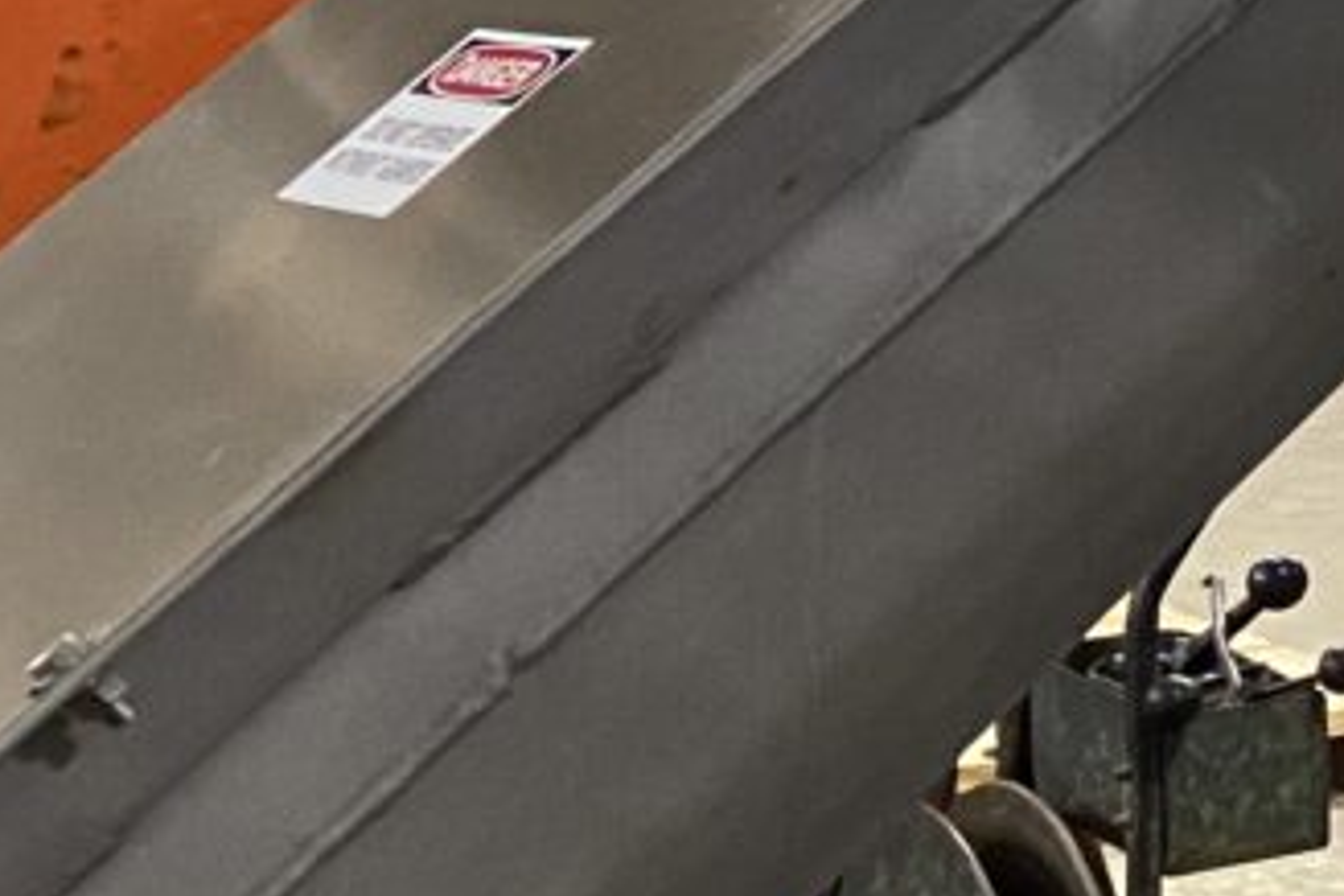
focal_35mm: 127
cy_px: 21
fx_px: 4741
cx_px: 3078
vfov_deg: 10.7
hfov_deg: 12.9
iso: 640
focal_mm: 4.25
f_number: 1.8
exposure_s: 1/40
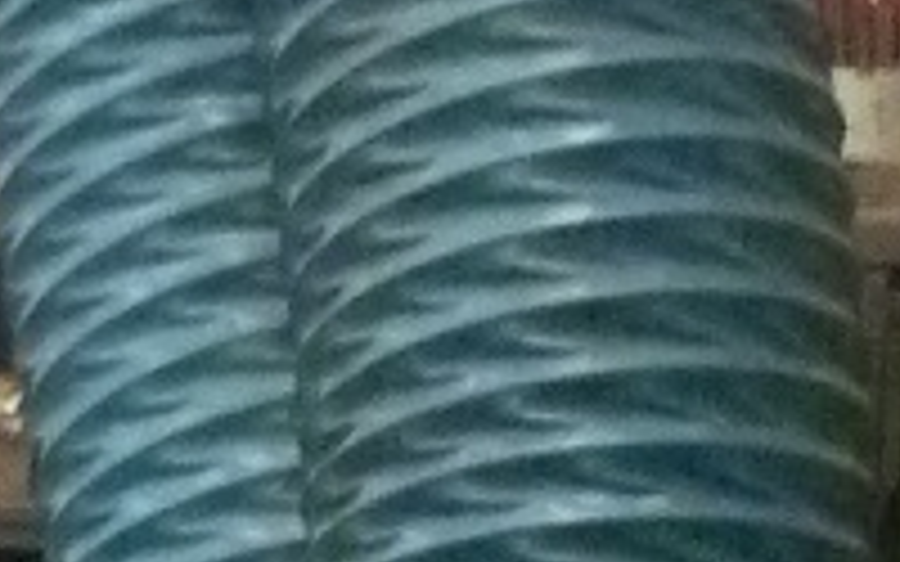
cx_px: -58
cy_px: 2104
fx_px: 6157
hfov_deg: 8.3
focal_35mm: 251
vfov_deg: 4.8
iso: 800
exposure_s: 1/20
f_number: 2.8
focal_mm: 5.5
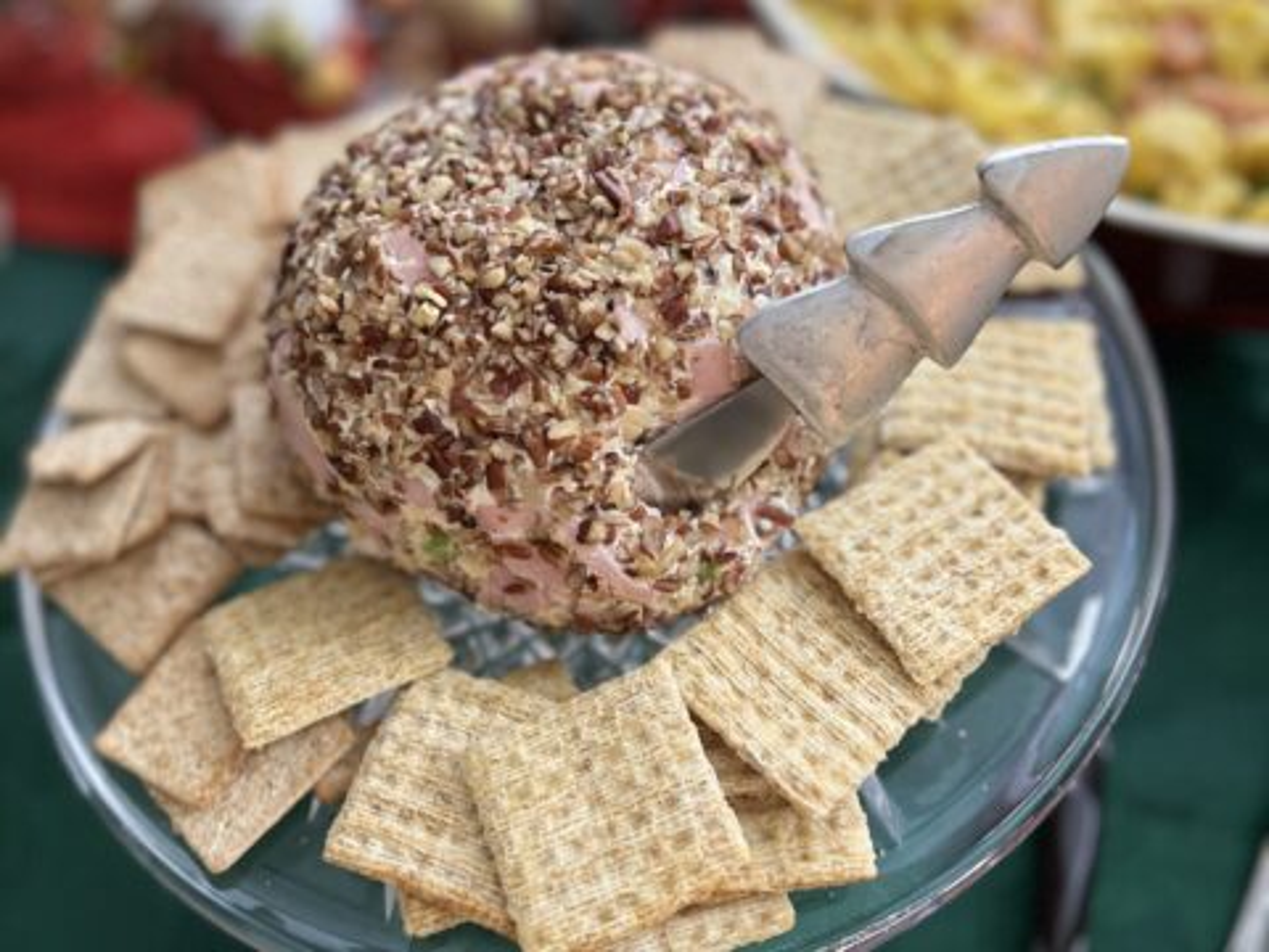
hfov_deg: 67.3
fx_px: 953
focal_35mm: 26
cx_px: 634
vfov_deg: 53.1
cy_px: 476
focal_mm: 5.7
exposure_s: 1/60
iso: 400
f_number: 1.5
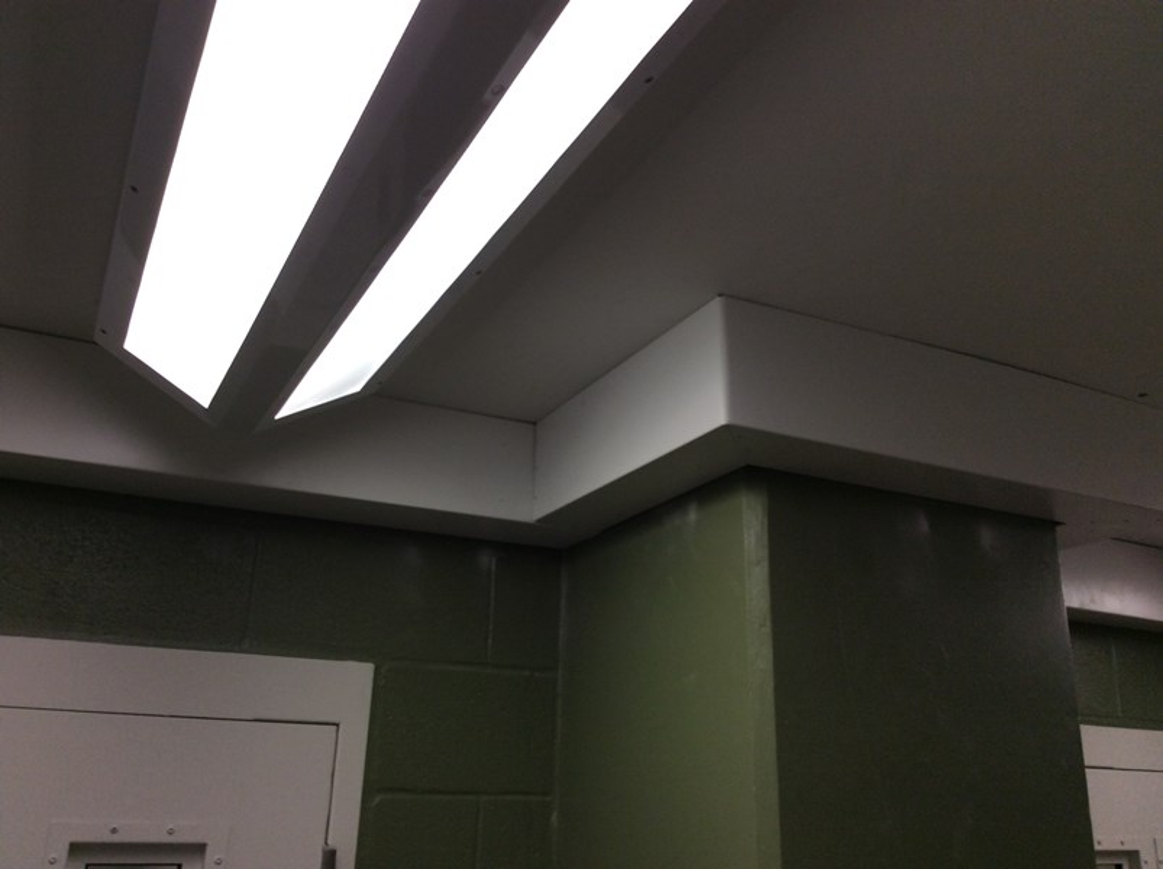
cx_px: 582
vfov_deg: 44.1
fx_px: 1074
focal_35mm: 32
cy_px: 434
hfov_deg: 56.9
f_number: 2.4
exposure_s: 1/120
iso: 40
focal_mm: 3.3
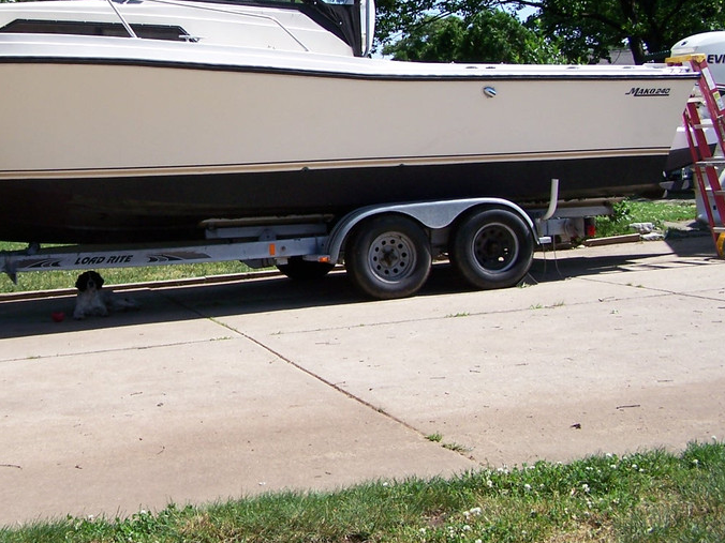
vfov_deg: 24.2
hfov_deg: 31.7
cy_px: 160
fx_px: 1257
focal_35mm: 60
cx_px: 193
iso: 80
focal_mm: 6.3
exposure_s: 1/800
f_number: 2.8
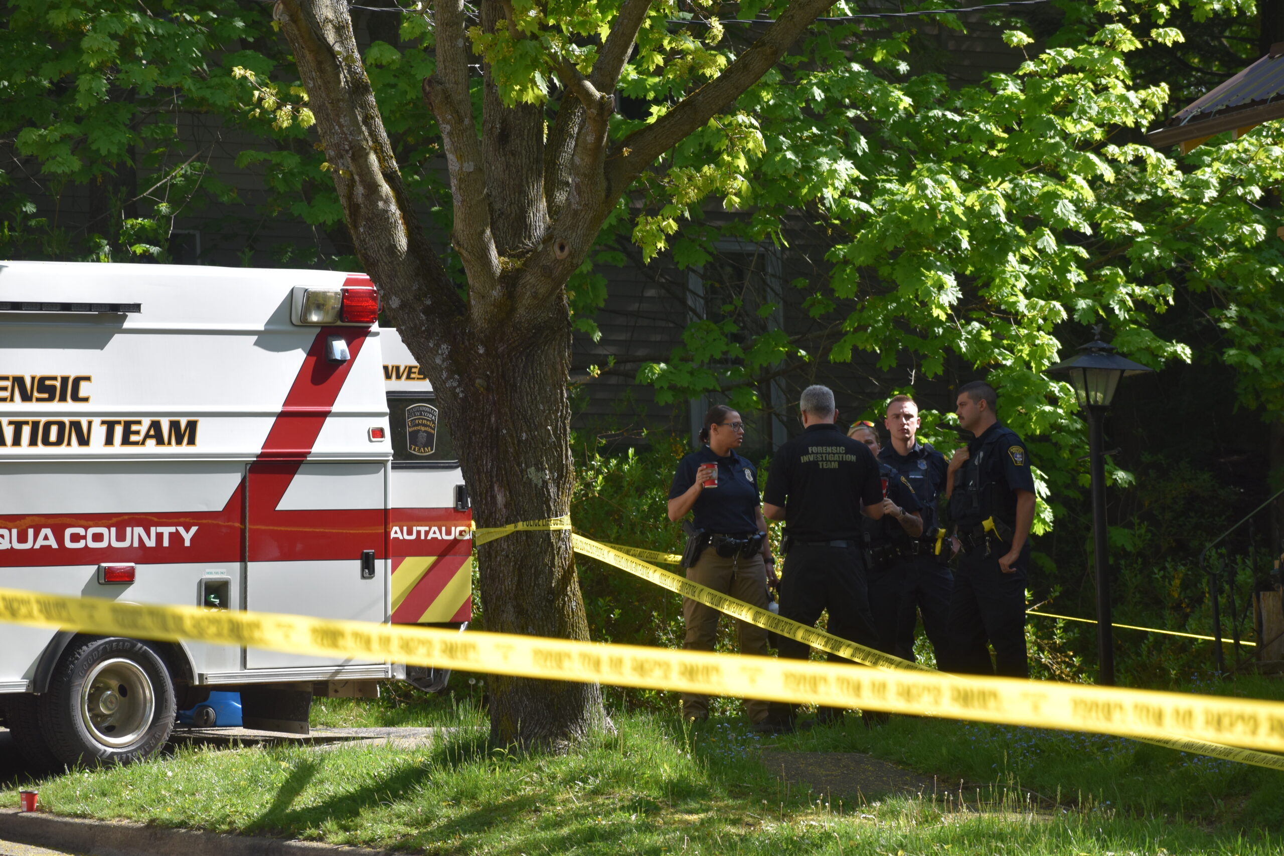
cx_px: 642
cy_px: 428
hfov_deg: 11.2
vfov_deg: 7.5
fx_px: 6527
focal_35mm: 183
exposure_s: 1/500
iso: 200
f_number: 6.3
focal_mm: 122
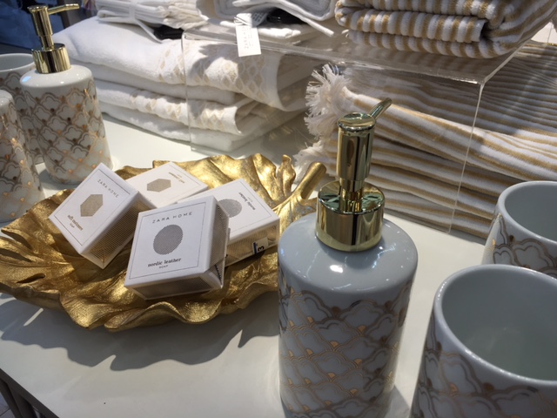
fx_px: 467
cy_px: 209
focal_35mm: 29
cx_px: 278
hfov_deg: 61.7
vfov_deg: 48.2
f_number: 2.2
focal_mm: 4.15
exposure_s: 1/109
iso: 25
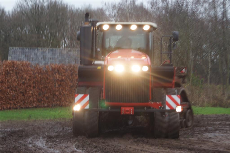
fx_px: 670
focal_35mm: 105
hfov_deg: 19.5
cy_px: 76
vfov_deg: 13.0
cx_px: 115
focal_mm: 35
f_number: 5
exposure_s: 1/60
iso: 100
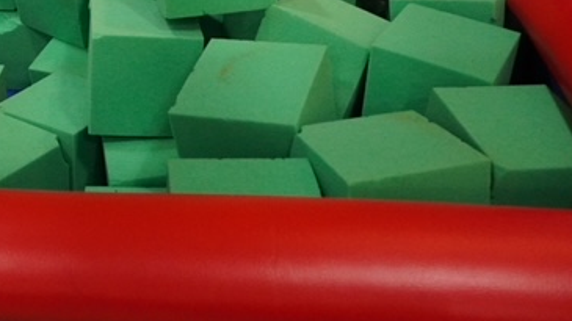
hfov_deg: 35.4
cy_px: -5
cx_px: 158
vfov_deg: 20.1
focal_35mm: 58
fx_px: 878
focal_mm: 21
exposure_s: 1/160
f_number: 4
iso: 5000
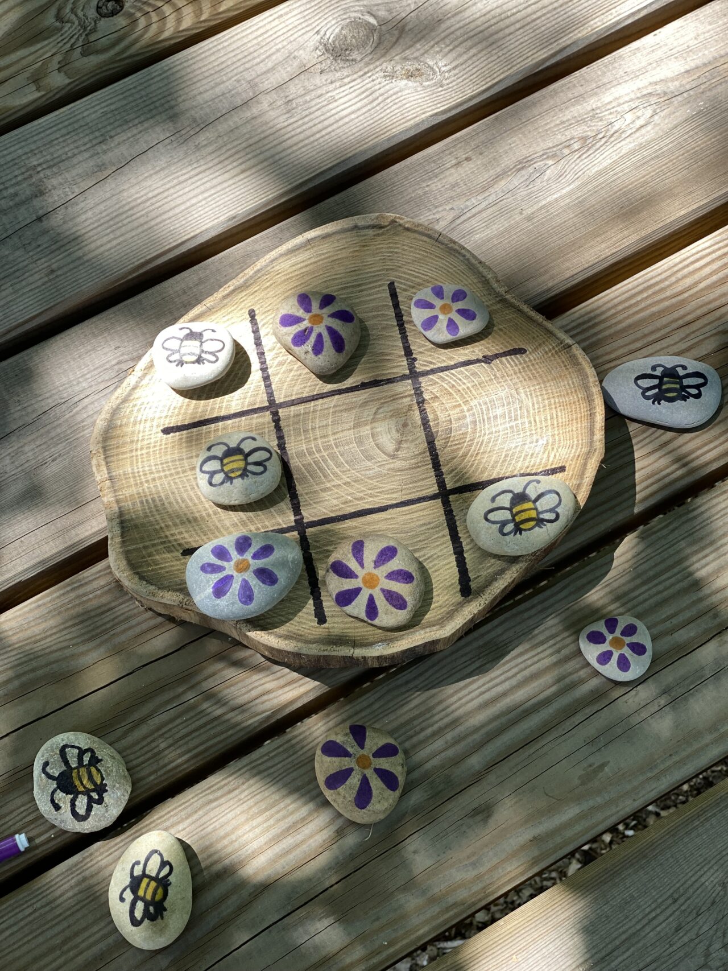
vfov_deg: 36.8
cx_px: 364
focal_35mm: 52
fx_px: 1458
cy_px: 486
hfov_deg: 28.0
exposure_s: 1/322
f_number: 2
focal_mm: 6
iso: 20
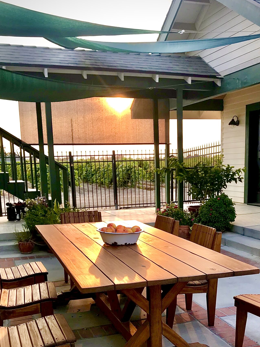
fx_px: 421
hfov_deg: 34.3
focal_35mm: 42
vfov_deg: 43.9
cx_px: 147
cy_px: 244
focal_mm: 3.99
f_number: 1.8
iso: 20
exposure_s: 1/125
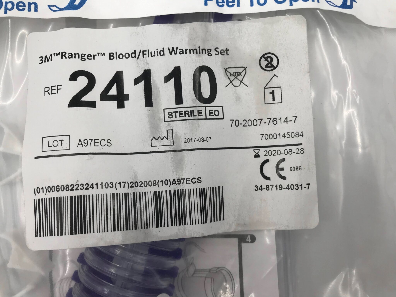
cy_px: 148
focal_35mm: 28
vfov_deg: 49.7
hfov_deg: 63.4
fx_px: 320
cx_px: 198
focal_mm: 3.99
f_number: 1.8
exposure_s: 1/163
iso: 20
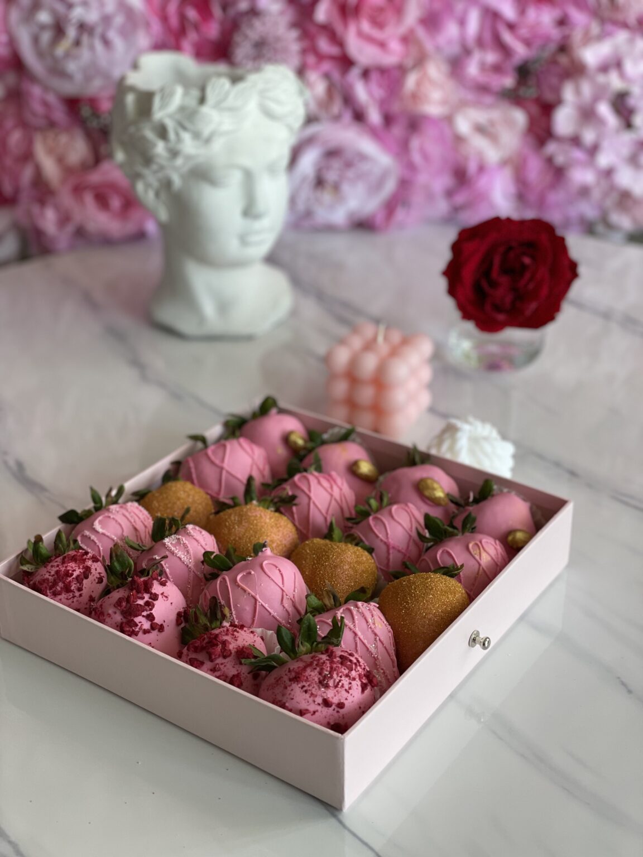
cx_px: 322
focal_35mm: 52
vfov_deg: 36.8
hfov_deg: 28.0
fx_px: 1288
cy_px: 428
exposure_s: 1/122
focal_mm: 6
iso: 50
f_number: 2
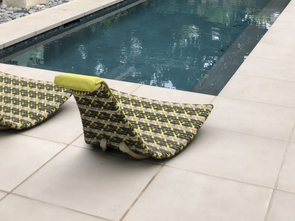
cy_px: -23
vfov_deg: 22.3
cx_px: 122
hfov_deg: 31.1
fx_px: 528
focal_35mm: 62
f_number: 1.8
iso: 20
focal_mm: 3.99
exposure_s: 1/453
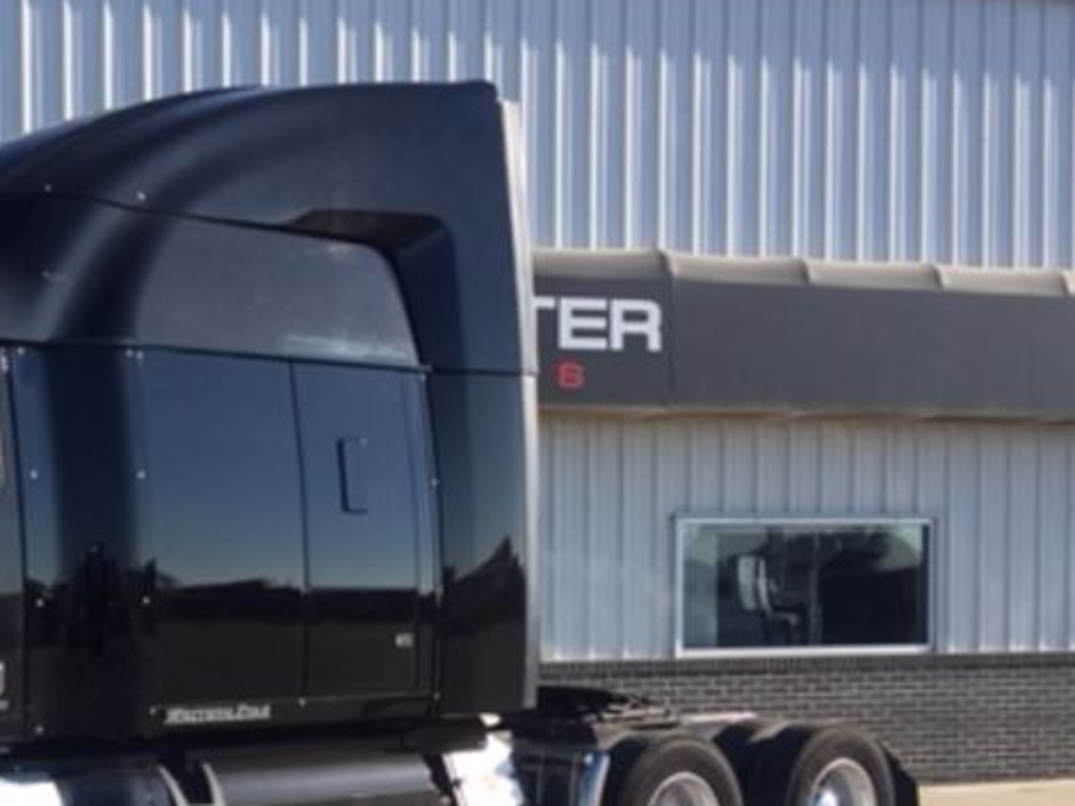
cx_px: 74
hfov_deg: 30.5
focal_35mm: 60
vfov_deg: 23.8
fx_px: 1863
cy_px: 707
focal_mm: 4.15
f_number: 2.2
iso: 32
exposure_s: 1/1130
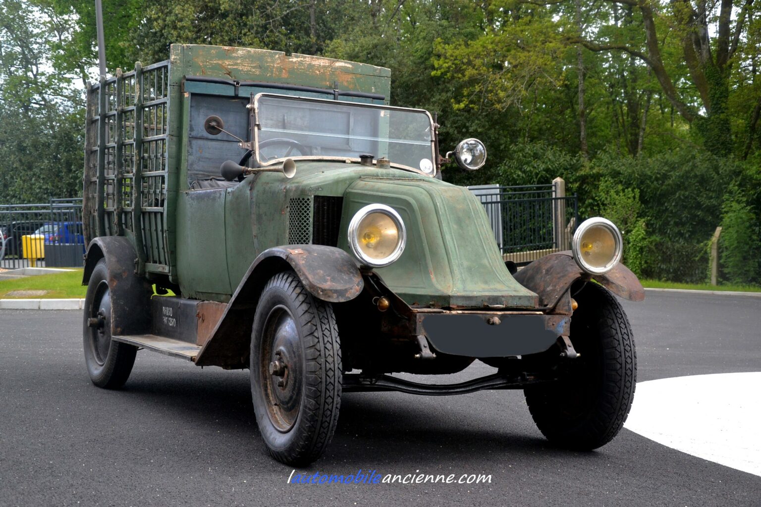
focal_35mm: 57
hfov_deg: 35.1
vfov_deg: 23.8
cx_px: 380
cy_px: 254
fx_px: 1205
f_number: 4.5
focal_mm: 38
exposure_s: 1/500
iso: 900
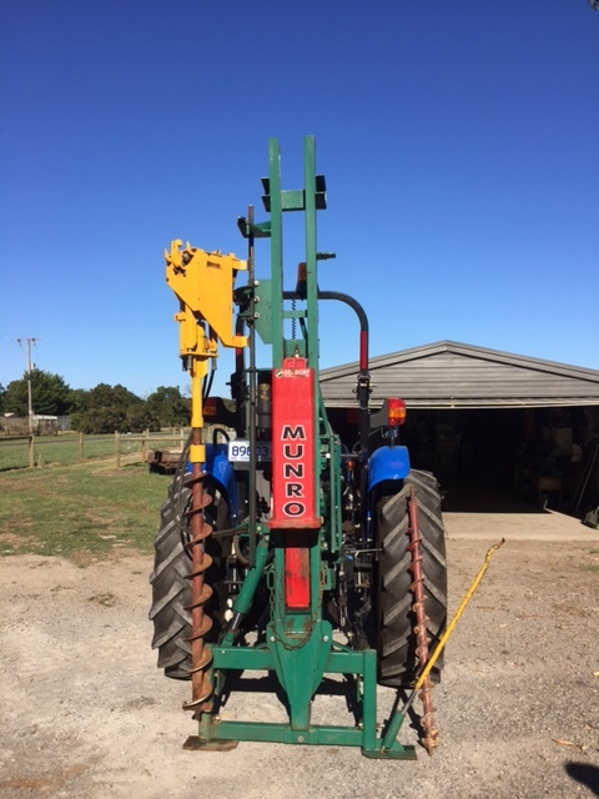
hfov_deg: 48.2
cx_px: 300
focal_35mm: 29
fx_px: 669
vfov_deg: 61.7
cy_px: 400
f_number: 2.2
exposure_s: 1/2198
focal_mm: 4.15
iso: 32
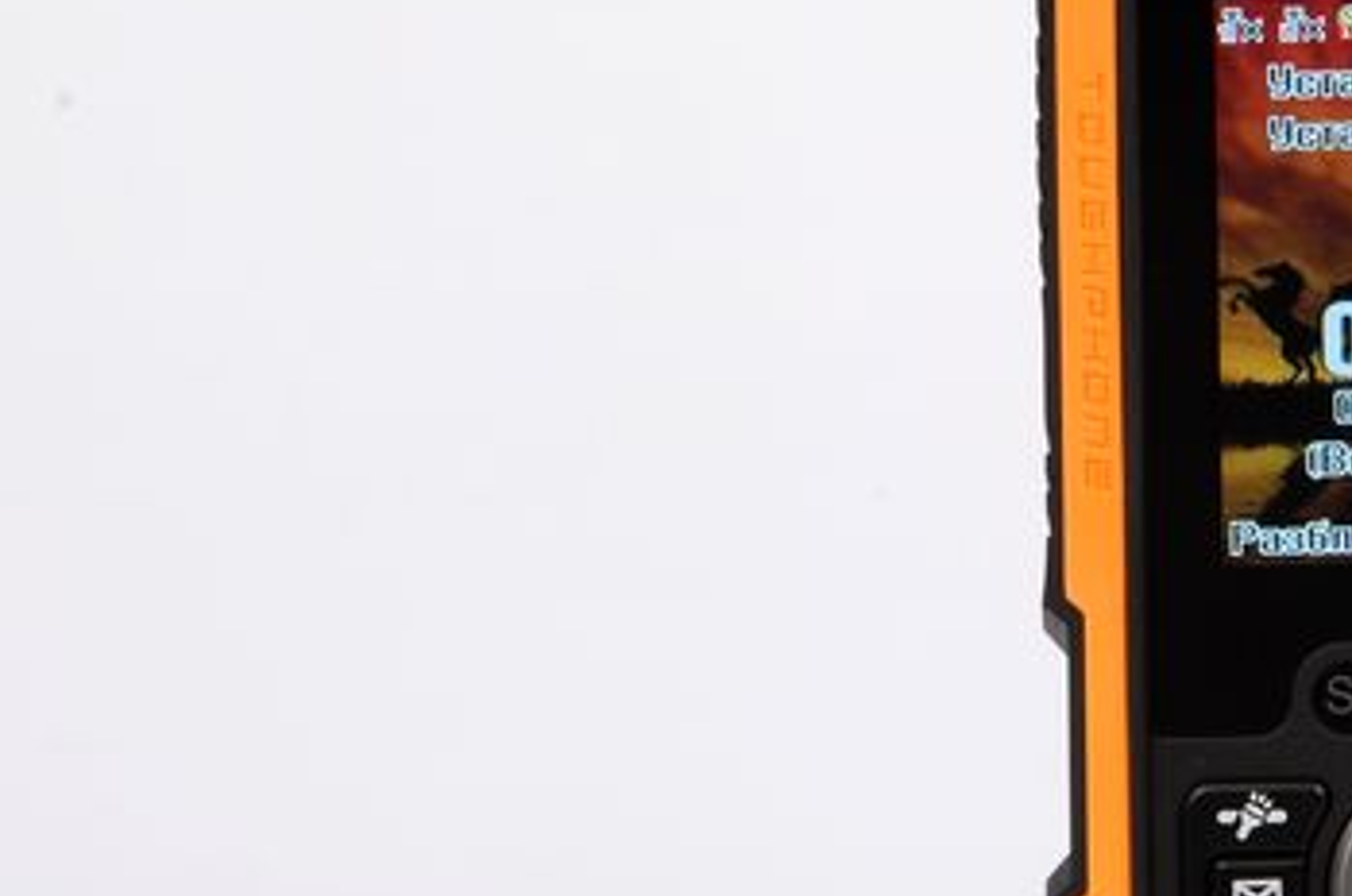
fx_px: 7958
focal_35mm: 212
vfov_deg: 6.4
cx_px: 1306
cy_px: 608
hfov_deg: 9.7
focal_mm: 55
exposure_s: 1.6
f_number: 20
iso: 200
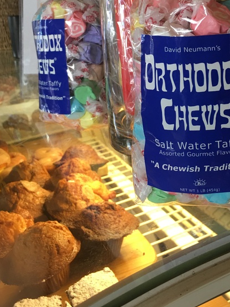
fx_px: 425
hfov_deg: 29.8
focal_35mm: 48
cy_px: 63
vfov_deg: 38.2
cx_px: 173
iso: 40
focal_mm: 4.15
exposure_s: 1/30
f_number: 2.2
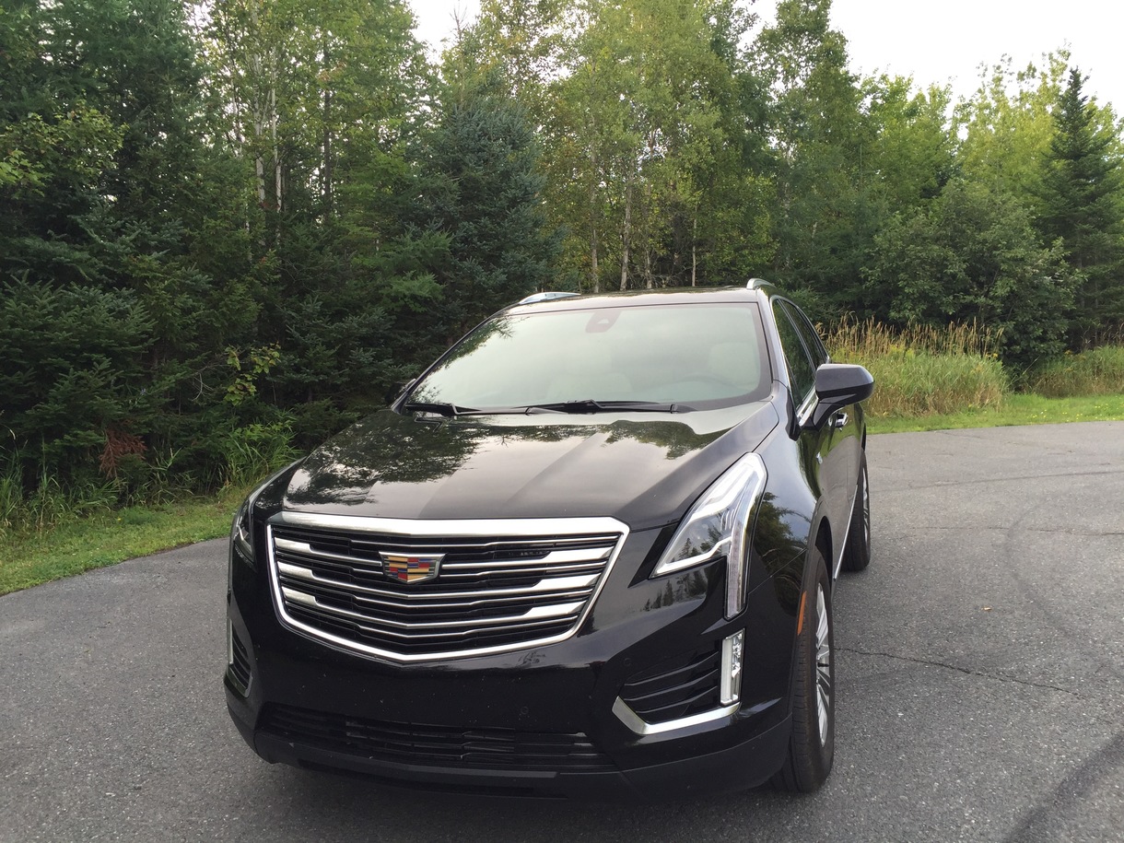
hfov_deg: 61.7
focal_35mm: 29
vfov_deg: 48.2
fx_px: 942
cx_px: 562
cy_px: 422
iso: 32
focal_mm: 4.15
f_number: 2.2
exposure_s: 1/253
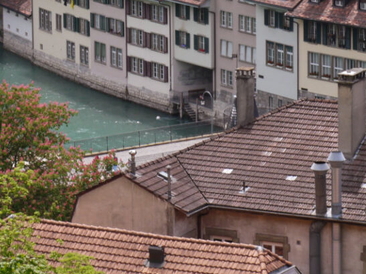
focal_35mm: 236
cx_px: 11
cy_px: 18
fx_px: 2495
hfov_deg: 8.4
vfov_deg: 6.3
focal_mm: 42
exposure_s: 1/100
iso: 160
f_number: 14
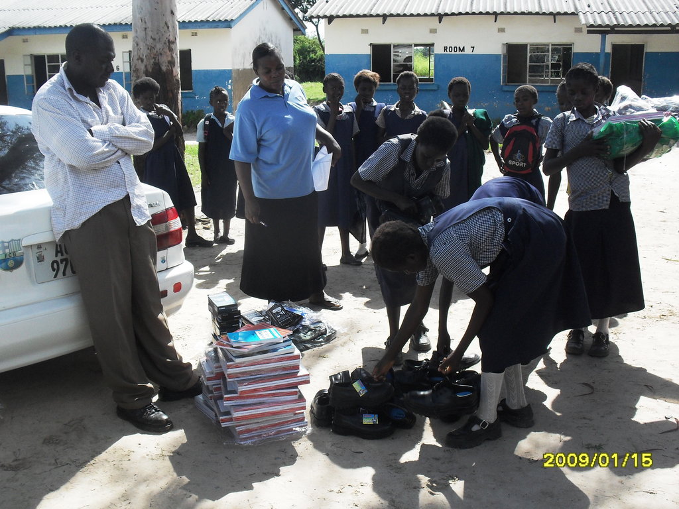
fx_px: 745
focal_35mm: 38
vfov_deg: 37.7
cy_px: 254
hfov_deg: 49.0
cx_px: 340
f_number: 8.3
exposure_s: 1/125
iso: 80
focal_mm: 6.3
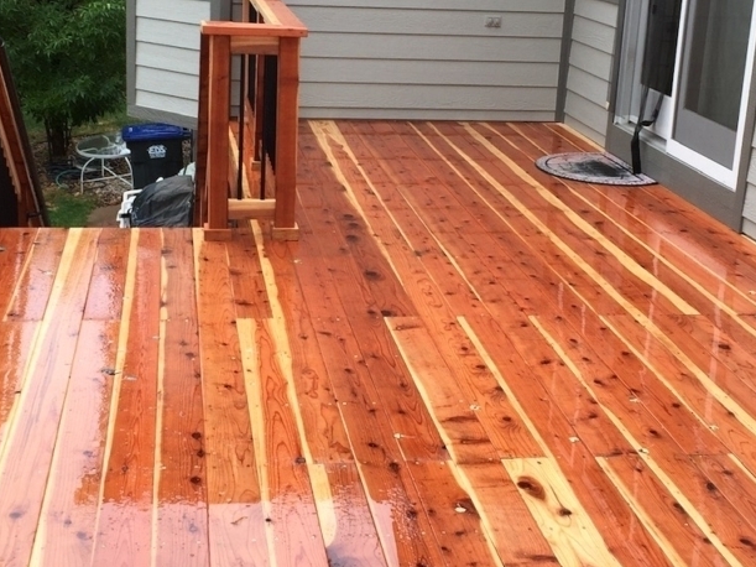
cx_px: 371
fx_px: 1245
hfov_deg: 33.8
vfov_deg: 25.6
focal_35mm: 57
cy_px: 208
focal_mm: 4.15
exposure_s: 1/120
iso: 32
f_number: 2.2
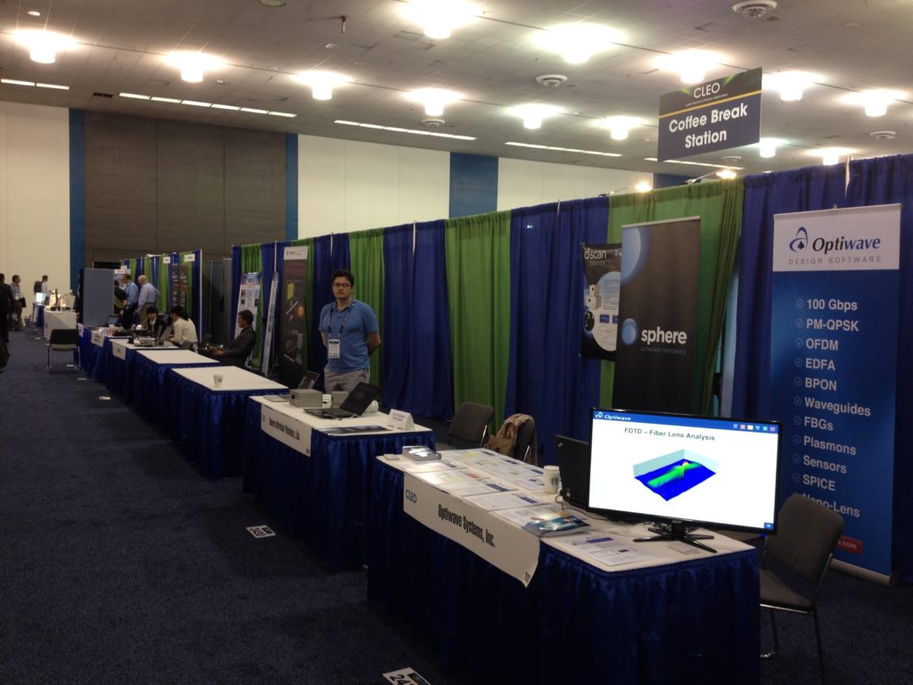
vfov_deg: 40.7
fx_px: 923
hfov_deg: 52.6
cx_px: 456
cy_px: 342
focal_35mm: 35
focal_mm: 4.28
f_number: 2.4
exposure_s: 1/20
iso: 64
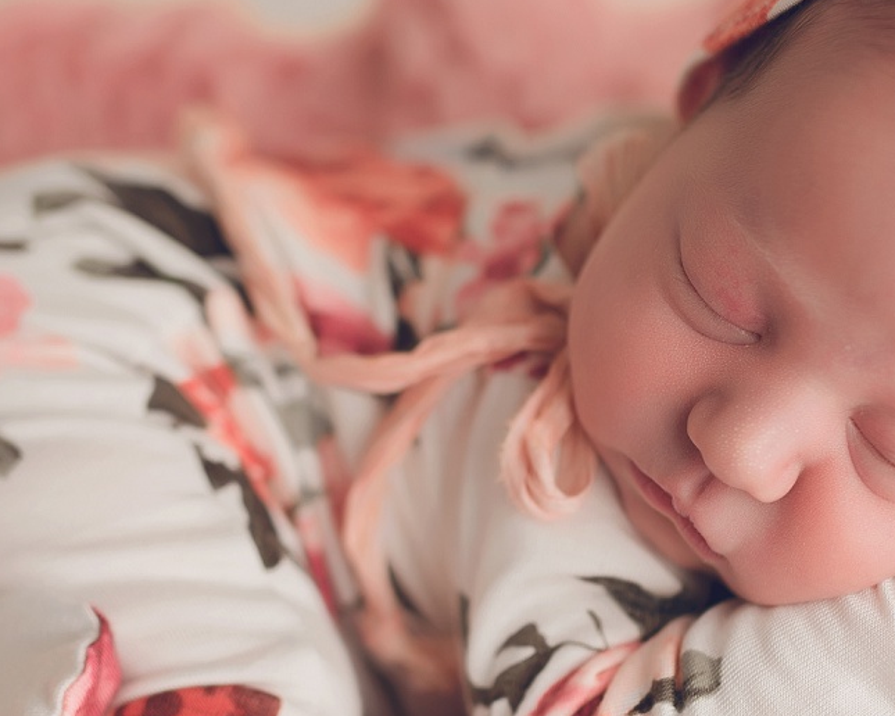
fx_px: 2808
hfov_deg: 18.1
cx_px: 472
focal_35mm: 106
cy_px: 515
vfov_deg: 14.5
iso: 100
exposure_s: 1/200
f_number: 1.8
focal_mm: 35
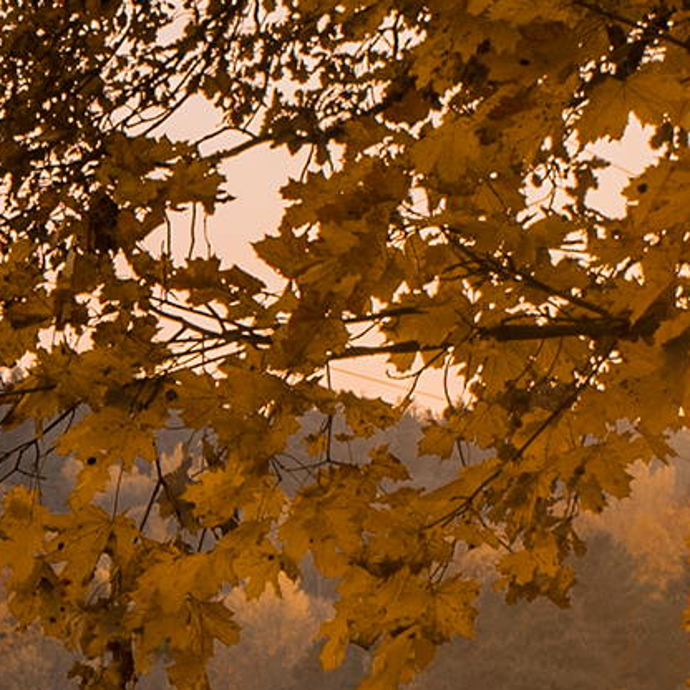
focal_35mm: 267
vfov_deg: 6.5
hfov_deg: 6.3
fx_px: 6021
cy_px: 993
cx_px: -833
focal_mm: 34
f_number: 5.6
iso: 160
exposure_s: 1/15
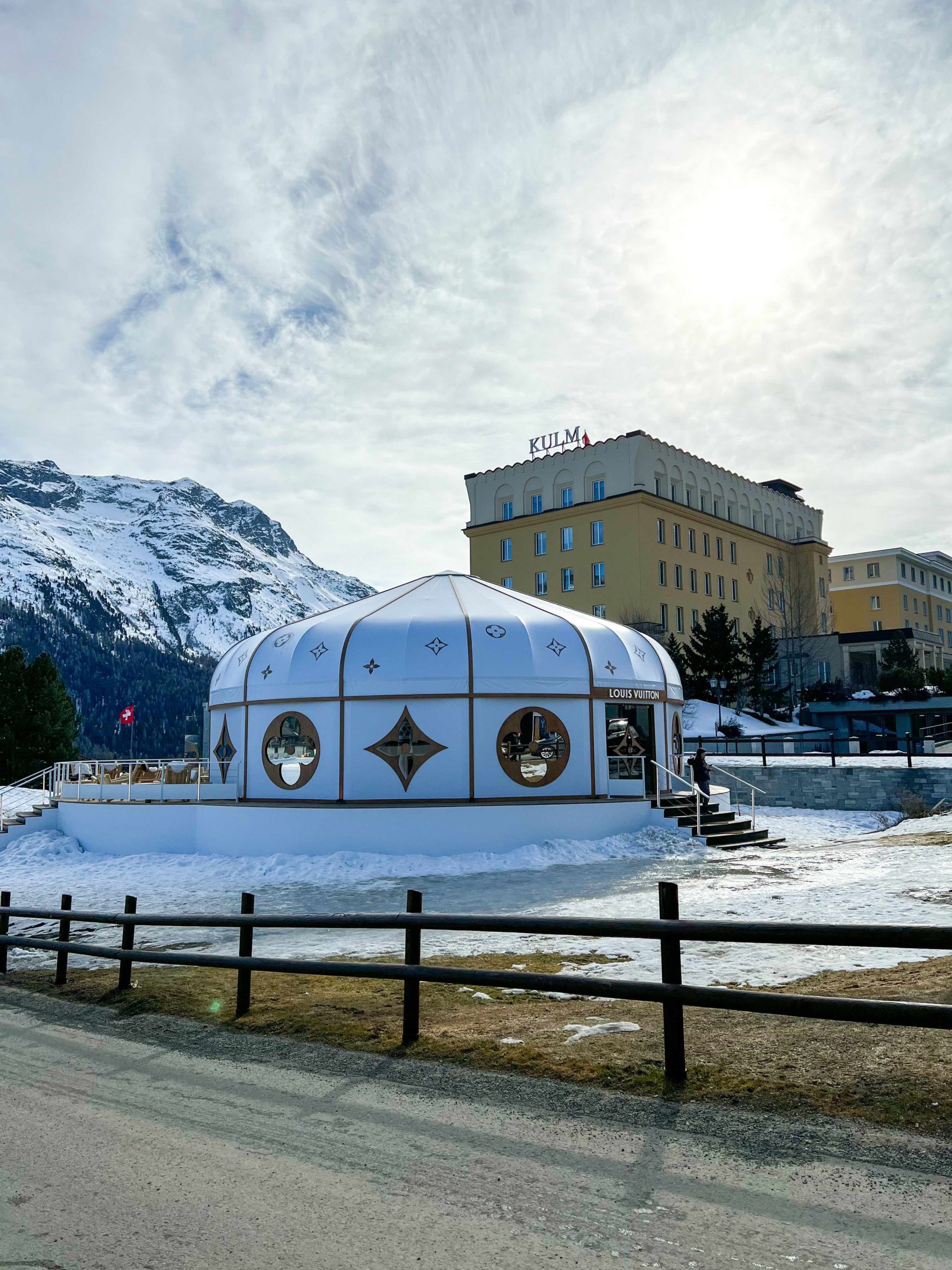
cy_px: 635
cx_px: 476
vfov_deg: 67.3
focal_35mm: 26
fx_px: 953
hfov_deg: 53.1
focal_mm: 5.7
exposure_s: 1/16000
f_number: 1.5
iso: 40
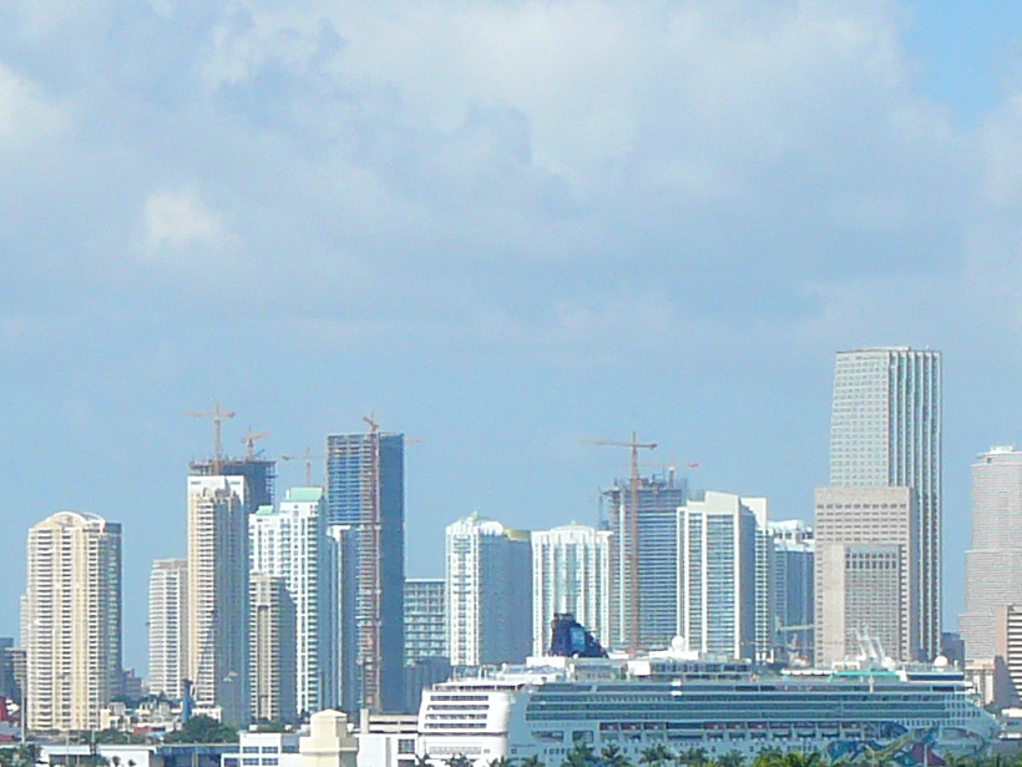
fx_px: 7558
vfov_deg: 5.8
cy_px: 706
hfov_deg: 7.7
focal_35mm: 256
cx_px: 383
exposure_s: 1/400
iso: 80
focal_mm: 12.2
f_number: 6.3
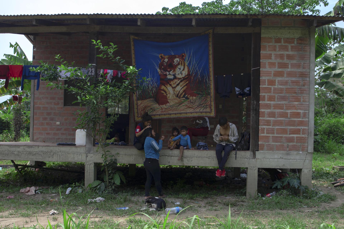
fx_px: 229
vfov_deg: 53.1
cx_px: 172
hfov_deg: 73.7
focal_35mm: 24
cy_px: 114
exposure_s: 1/640
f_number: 3.5
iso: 160
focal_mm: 24
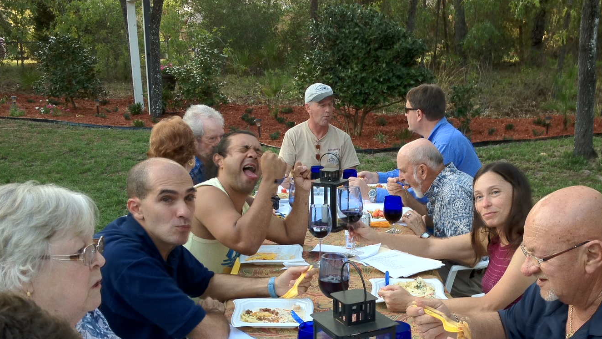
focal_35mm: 47
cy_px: 263
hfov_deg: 43.6
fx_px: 750
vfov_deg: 25.1
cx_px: 346
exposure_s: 1/120
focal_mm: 4.28
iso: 80
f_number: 2.4
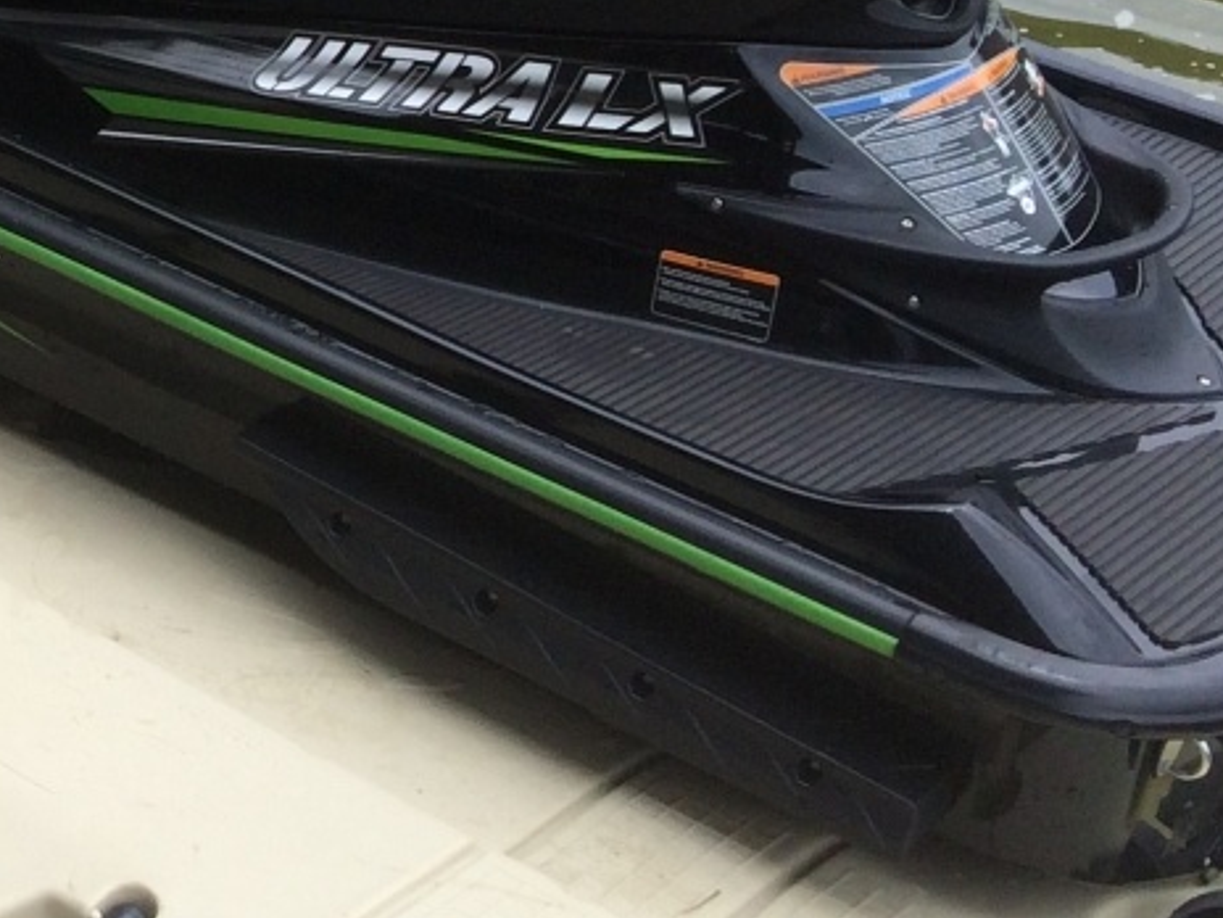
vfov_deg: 14.5
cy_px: -71
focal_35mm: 100
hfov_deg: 17.1
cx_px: -767
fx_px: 3533
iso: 32
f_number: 2.2
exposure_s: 1/1414
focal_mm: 4.15
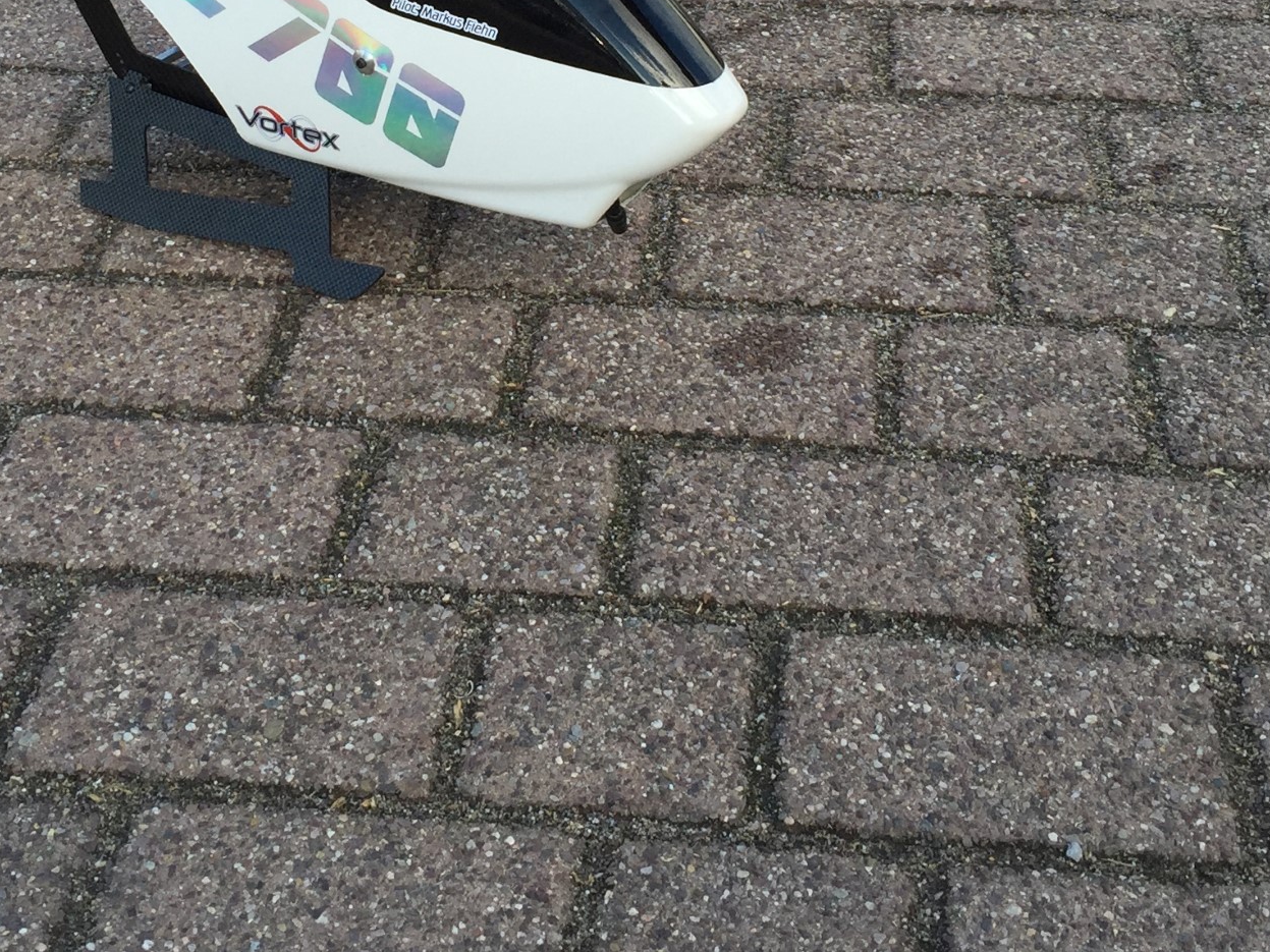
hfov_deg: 31.0
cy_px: 49
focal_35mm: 62
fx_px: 2274
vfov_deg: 22.9
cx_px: 460
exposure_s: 1/434
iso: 32
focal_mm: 4.15
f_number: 2.2
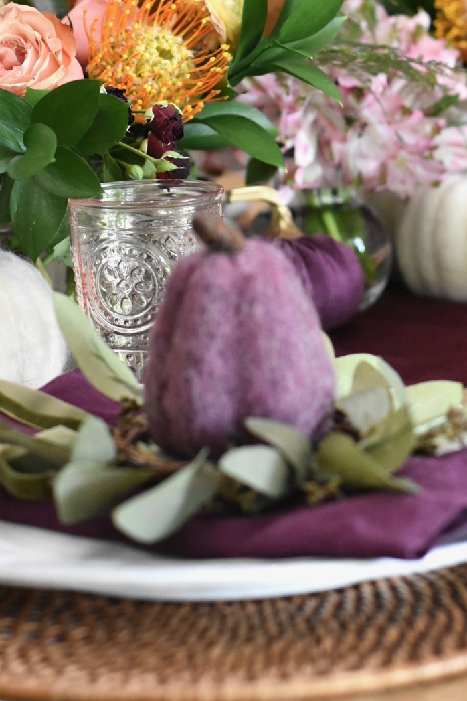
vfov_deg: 17.6
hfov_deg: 11.8
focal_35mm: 116
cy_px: 199
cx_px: 239
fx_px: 2257
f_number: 2.5
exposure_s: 1/125
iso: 2500
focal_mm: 50
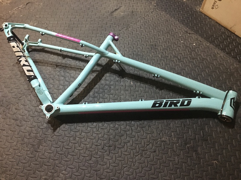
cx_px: 120
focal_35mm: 29
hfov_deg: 61.7
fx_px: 202
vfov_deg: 48.2
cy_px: 90
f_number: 2.2
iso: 250
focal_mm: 4.15
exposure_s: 1/17
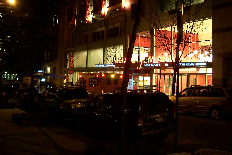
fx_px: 251
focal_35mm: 39
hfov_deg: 49.6
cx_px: 116
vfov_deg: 34.2
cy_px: 68
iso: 200
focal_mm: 7.8
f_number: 2.8
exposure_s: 1/8
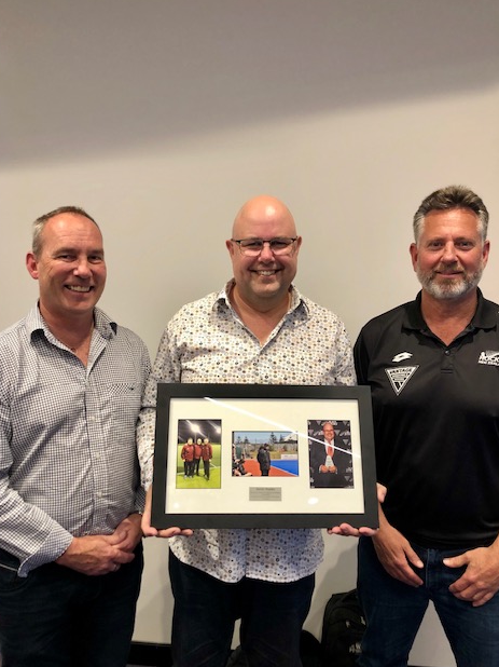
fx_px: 558
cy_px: 339
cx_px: 242
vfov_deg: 61.7
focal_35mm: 29
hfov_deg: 48.2
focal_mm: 3.99
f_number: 1.8
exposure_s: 1/16
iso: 40
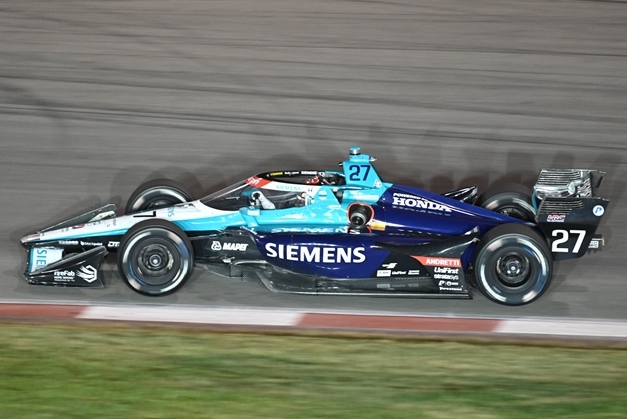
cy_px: 210
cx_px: 314
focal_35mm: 200
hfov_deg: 10.3
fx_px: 3486
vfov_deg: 6.9
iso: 2200
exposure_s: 1/500
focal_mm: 200
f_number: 2.8
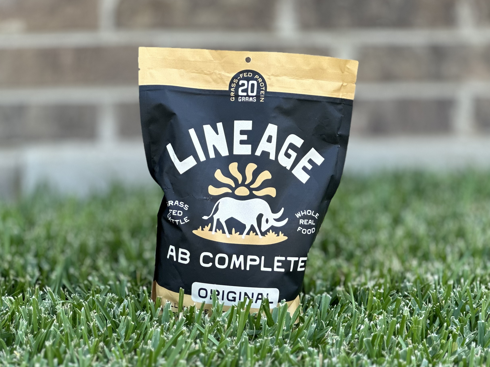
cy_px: 184
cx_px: 245
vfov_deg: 19.1
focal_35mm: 77
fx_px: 1090
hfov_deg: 25.3
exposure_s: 1/121
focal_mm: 9
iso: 64
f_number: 2.8
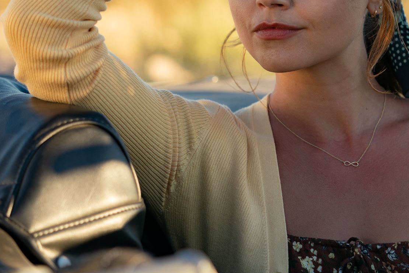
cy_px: 51
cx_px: 292
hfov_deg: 14.7
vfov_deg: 9.8
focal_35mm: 139
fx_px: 1579
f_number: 3.5
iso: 320
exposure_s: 1/800
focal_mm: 77
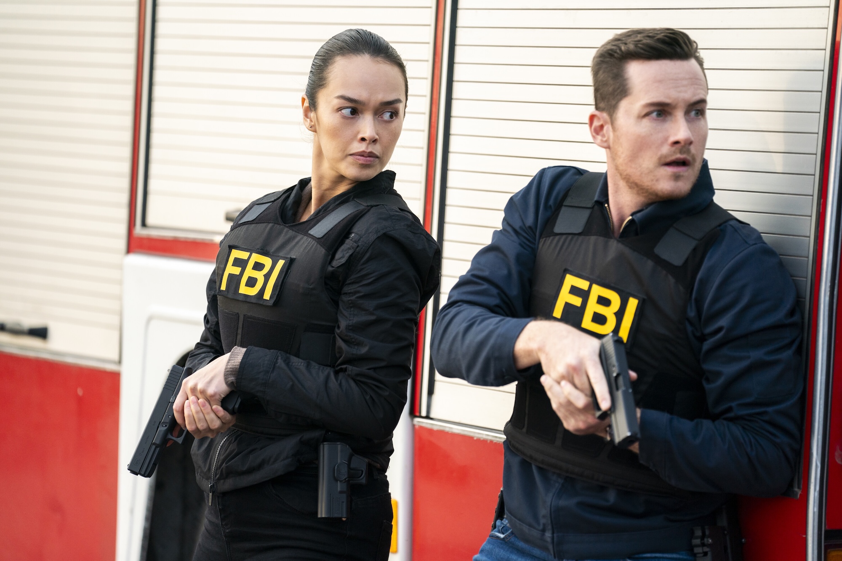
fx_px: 4373
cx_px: 421
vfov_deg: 7.3
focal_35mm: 187
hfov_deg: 11.0
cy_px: 280
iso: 400
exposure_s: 1/1250
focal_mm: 187
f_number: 2.8
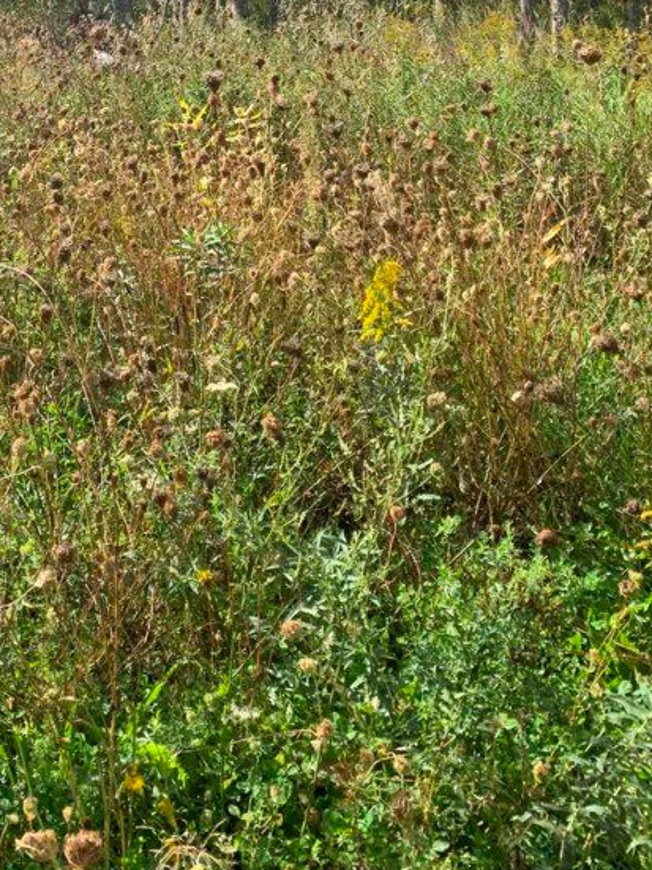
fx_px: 1281
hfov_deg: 28.1
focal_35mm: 51
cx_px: 147
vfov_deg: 35.2
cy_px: 79
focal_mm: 4.25
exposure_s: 1/936
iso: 25
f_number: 1.8
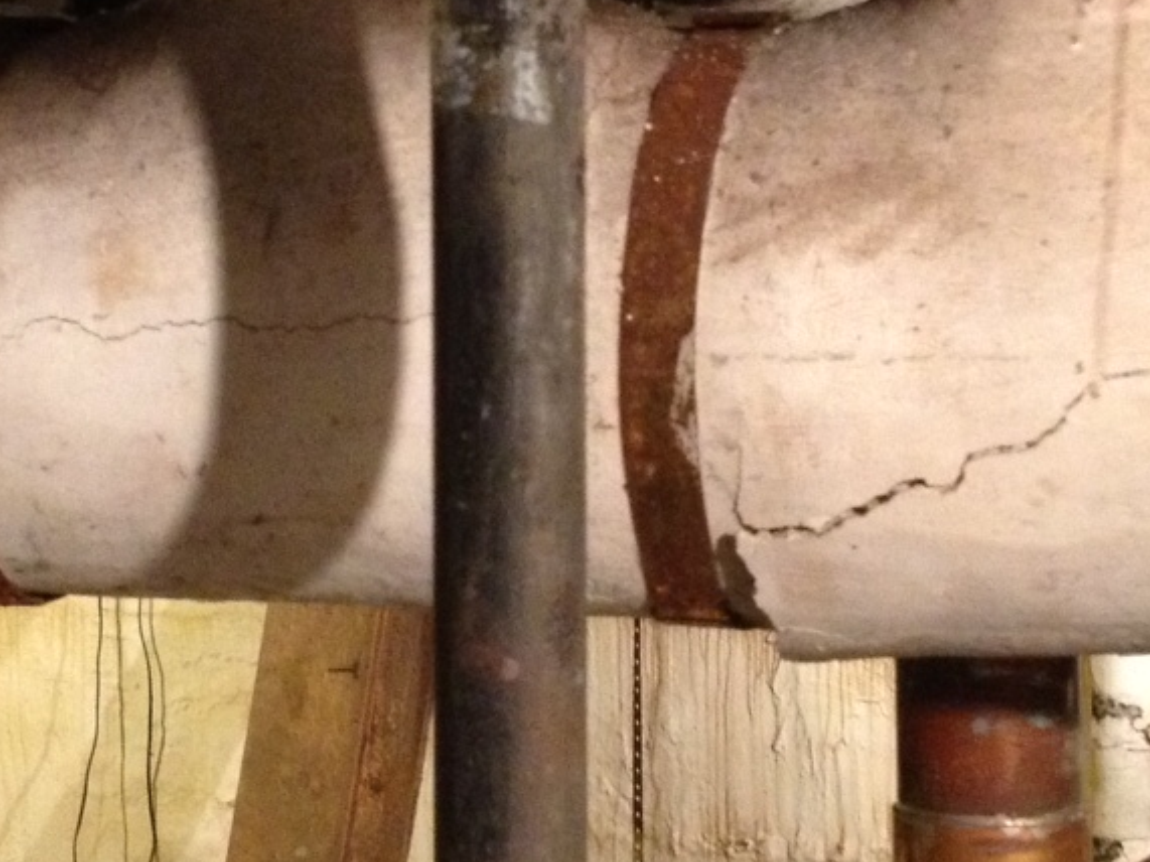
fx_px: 3321
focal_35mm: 100
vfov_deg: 14.8
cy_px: 373
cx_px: 475
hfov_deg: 19.6
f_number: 2.4
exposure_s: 1/20
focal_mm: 4.28
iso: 400
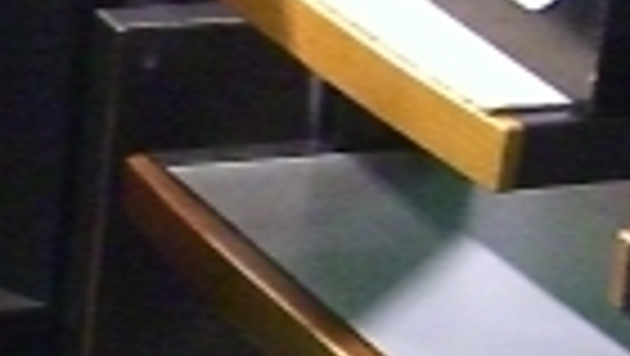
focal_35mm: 189
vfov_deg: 6.4
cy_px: 252
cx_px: -720
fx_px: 3160
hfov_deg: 10.3
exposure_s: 1/30
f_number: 2.8
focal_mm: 7.9
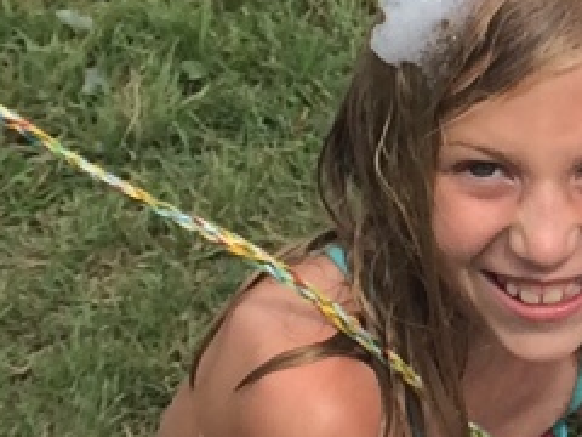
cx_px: 1290
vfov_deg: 7.3
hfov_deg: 8.9
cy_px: 109
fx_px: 3430
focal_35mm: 204
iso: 40
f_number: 2.2
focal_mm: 4.12
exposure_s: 1/1520
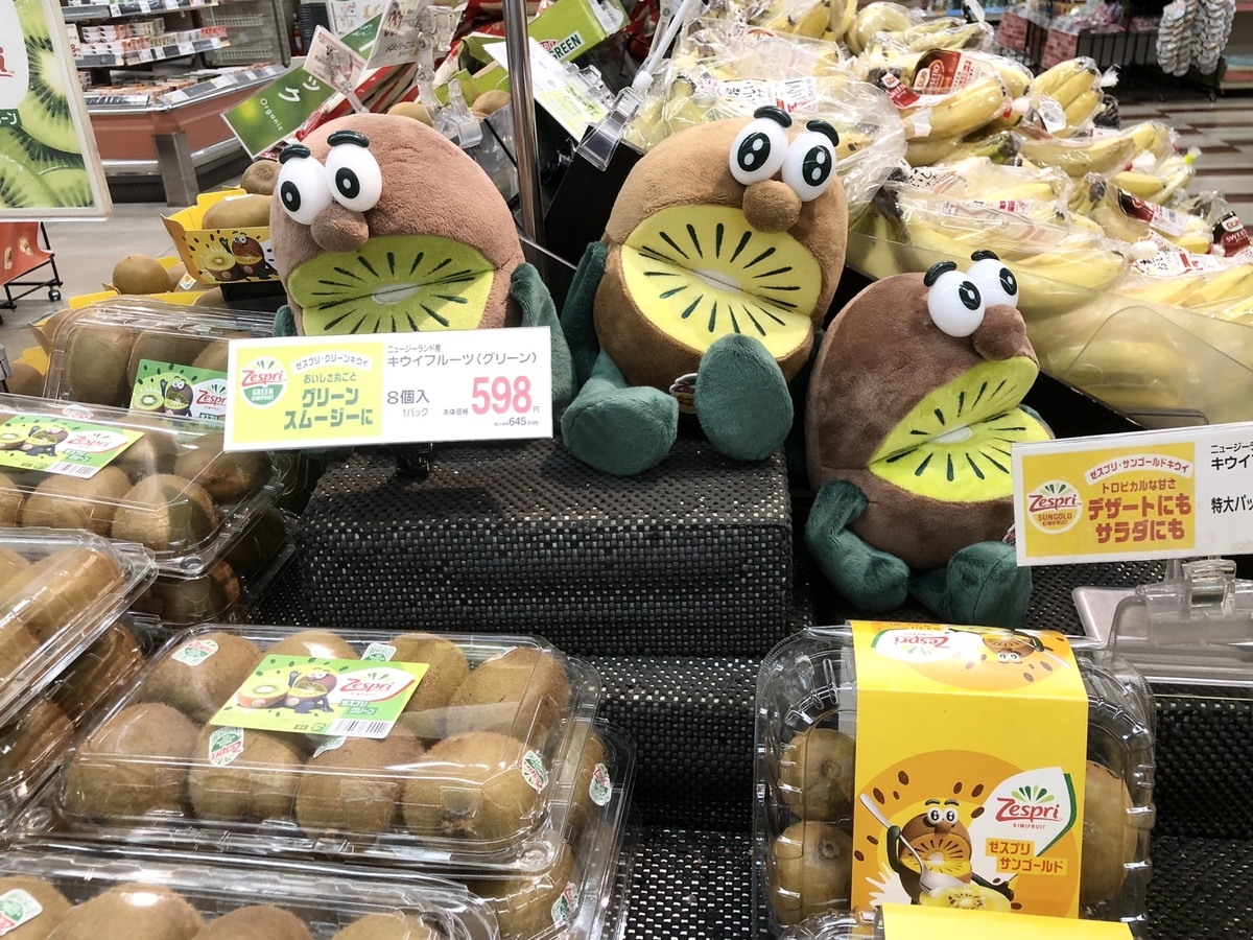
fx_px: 1014
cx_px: 626
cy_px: 470
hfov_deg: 63.4
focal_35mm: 28
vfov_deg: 49.7
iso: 25
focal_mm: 4
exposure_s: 1/40
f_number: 1.8
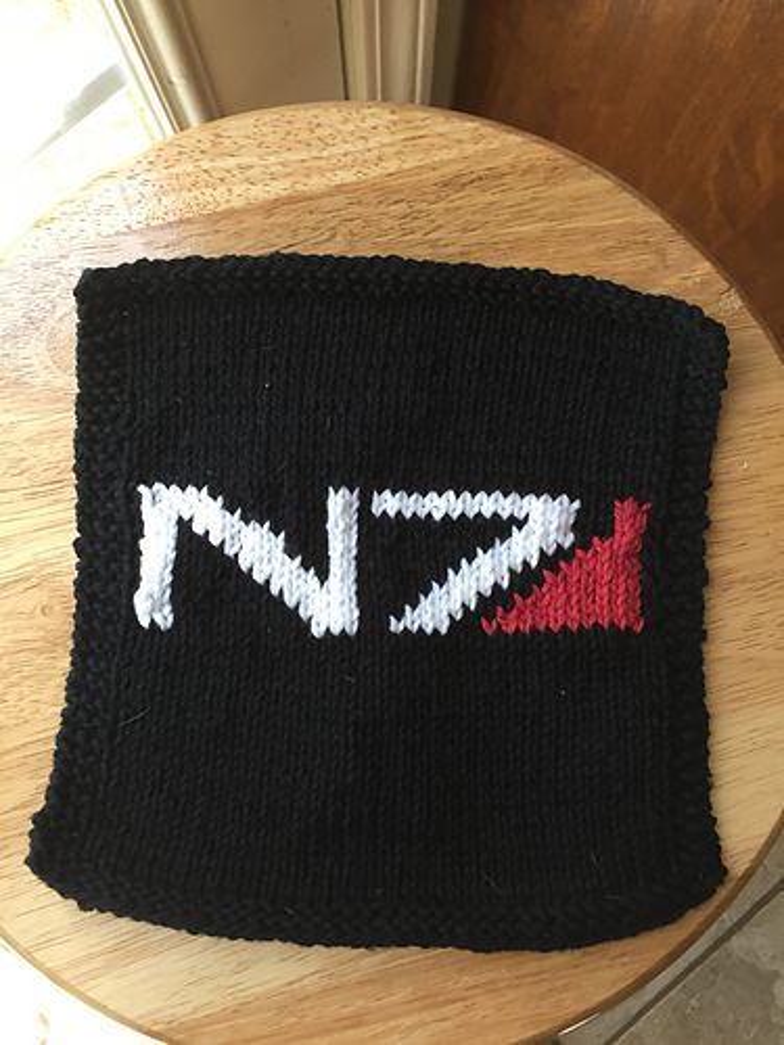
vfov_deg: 61.7
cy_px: 522
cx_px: 392
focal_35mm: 29
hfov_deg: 48.2
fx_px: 876
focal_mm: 4.15
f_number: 2.2
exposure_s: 1/30
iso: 32
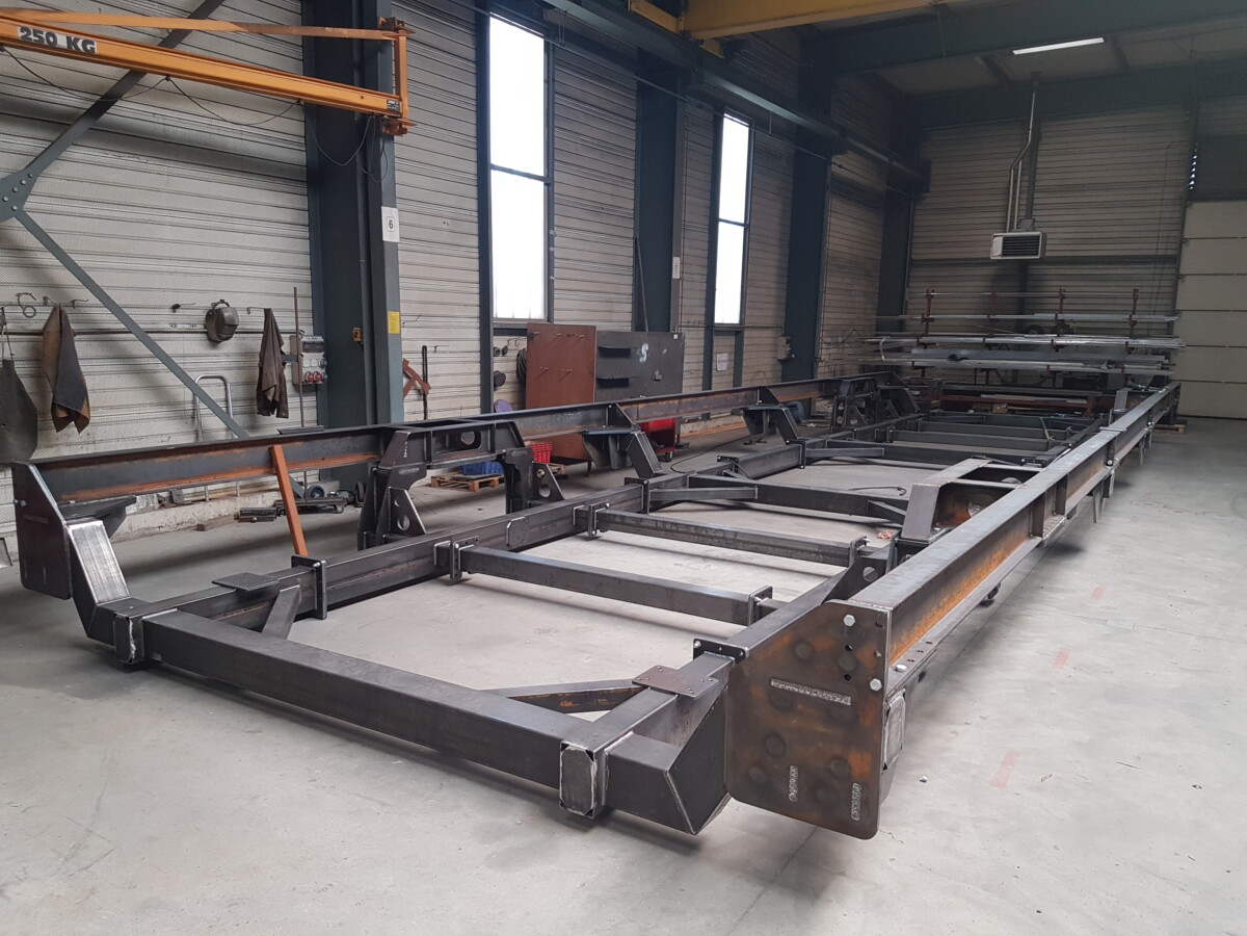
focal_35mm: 26
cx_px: 624
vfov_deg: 53.1
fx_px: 937
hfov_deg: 67.3
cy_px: 468
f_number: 1.7
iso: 80
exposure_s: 1/50
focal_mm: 4.2
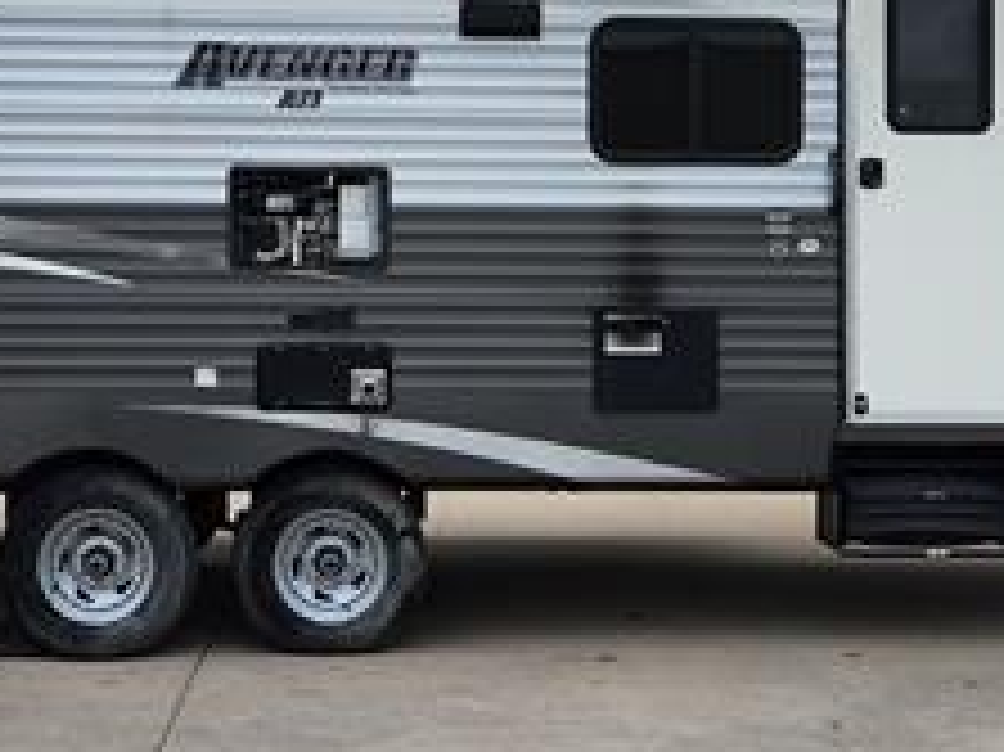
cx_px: 473
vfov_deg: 22.1
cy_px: 212
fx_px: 1913
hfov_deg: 29.4
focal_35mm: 66
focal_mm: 5.4
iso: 20
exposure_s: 1/1654
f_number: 1.8
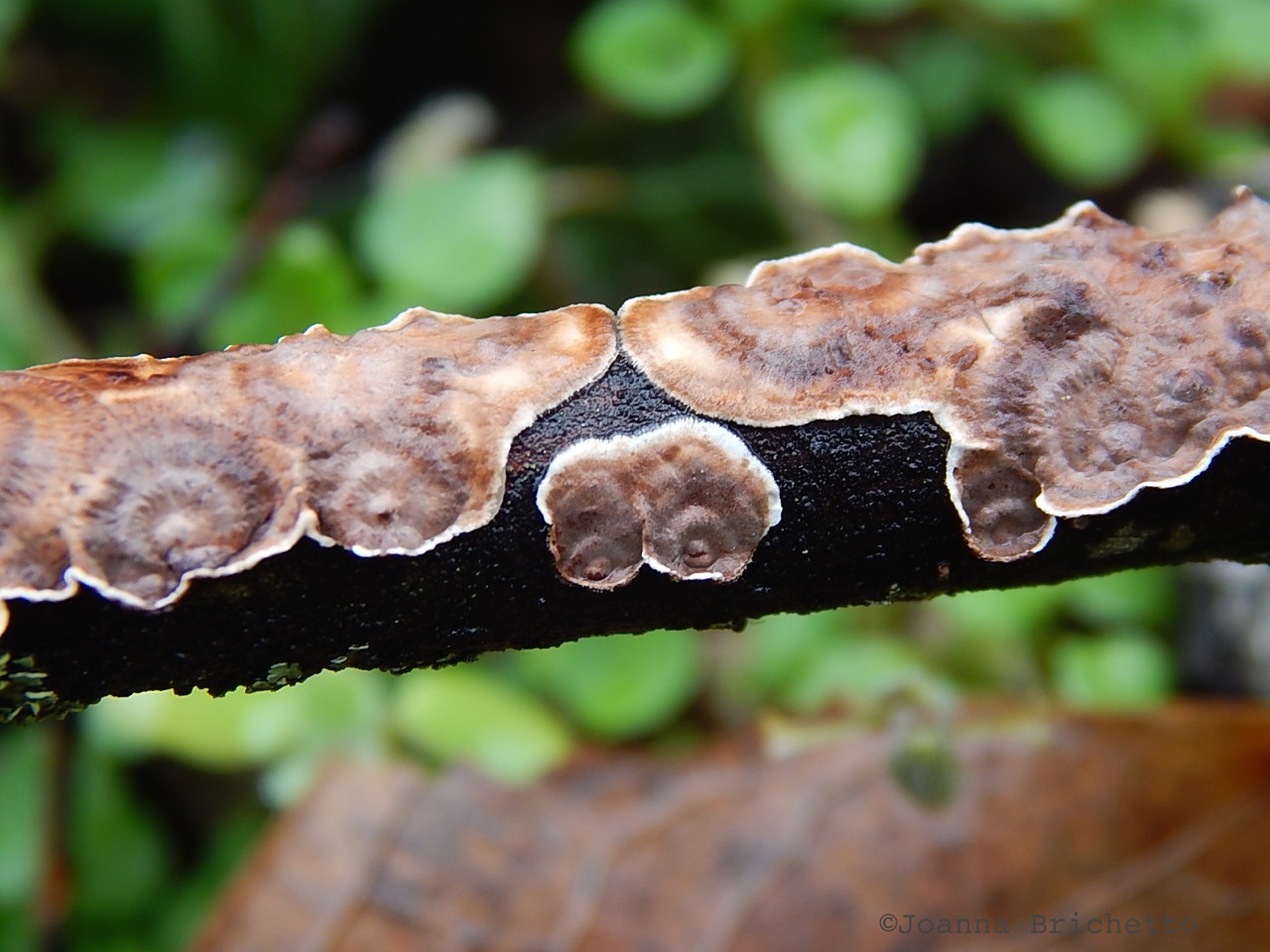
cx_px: 635
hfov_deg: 14.9
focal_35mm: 132
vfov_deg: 11.2
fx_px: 4843
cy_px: 476
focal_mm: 23.4
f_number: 4.8
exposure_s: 1/30
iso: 125
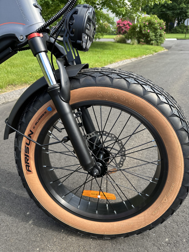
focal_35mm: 24
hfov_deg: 56.8
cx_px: 94
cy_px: 126
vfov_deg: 71.6
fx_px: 175
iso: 80
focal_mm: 6.86
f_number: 1.78
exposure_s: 1/577
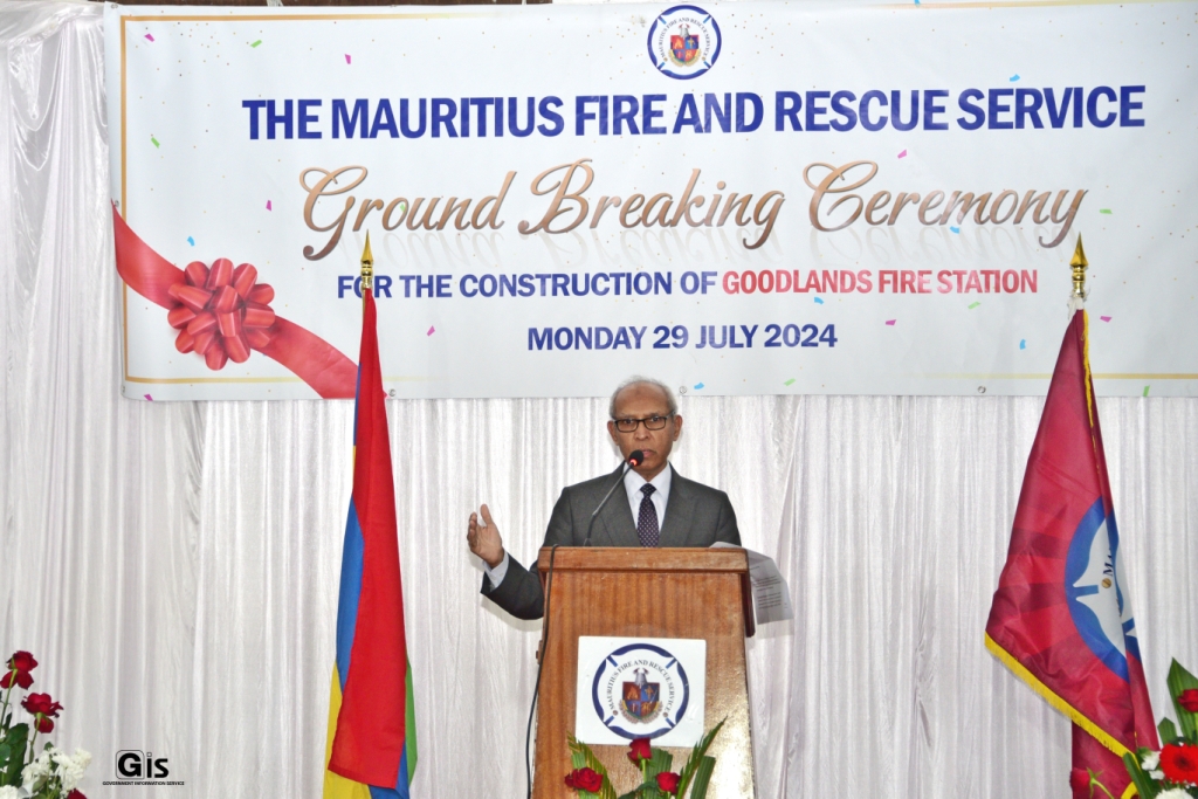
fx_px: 3494
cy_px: 400
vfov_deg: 13.0
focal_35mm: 105
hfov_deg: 19.5
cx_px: 599
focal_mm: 105
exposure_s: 1/200
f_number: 5.3
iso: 2000
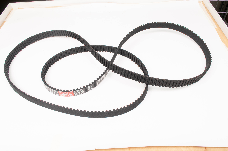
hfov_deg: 57.3
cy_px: 76
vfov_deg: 39.9
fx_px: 209
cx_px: 114
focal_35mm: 33
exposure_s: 1/50
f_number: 11
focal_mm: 22
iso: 200
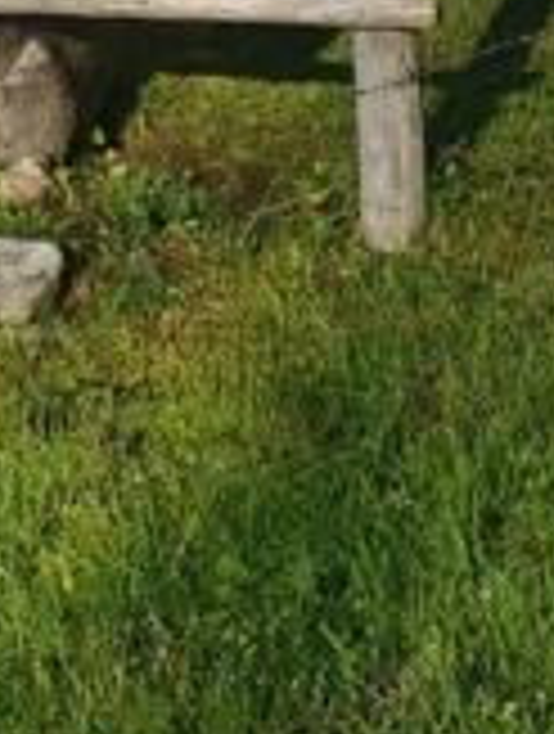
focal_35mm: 164
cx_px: -236
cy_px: -851
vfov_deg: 10.7
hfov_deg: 8.9
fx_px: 3486
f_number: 1.8
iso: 50
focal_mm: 5.4
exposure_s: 1/3920
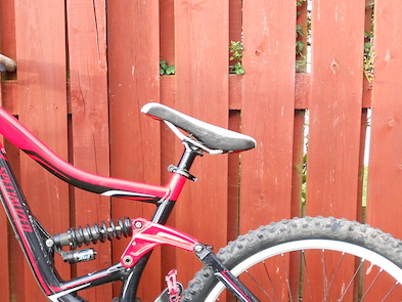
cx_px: 78
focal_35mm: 59
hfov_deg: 31.8
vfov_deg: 24.3
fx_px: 685
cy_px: 256
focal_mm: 5.1
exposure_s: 1/30
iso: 100
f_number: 3.4
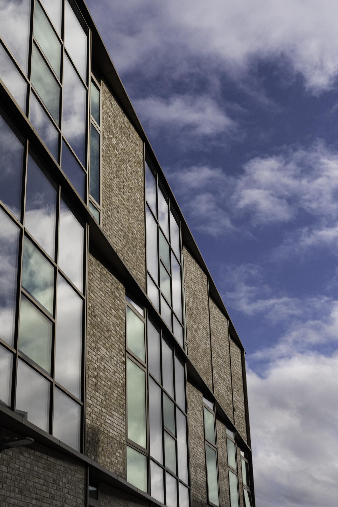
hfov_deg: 23.8
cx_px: 169
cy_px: 254
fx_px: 803
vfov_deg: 35.1
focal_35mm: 57
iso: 200
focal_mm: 38
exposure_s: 1/1000
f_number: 10
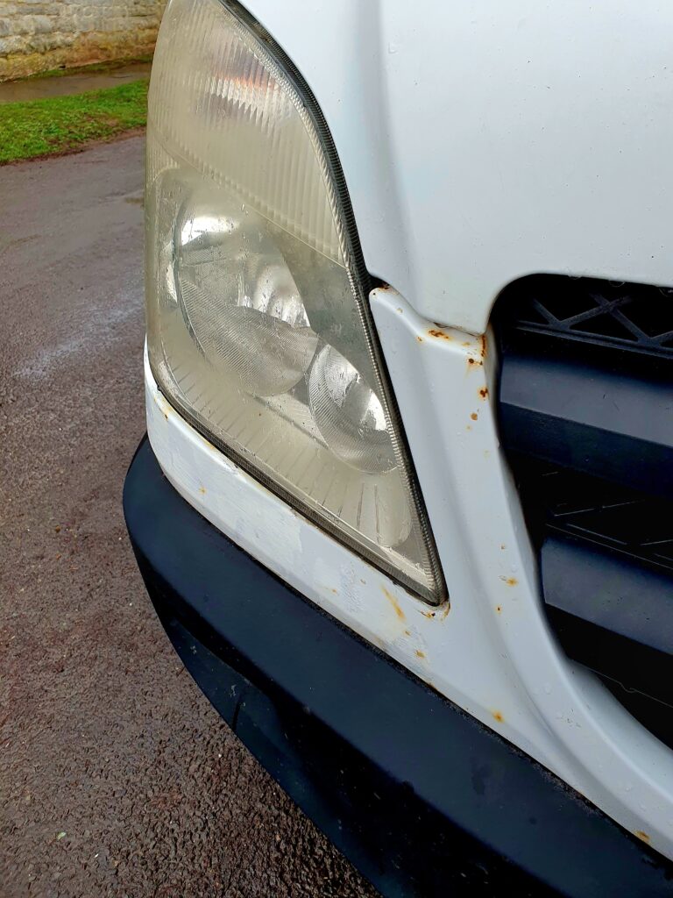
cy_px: 449
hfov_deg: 53.1
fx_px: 674
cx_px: 336
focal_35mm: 26
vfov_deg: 67.3
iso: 50
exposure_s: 1/204
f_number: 2.4
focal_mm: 4.32
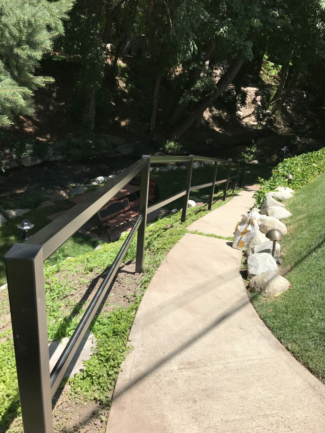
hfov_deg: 49.7
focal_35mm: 28
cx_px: 162
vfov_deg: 63.4
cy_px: 216
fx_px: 351
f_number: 1.8
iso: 20
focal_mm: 3.99
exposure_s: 1/1709
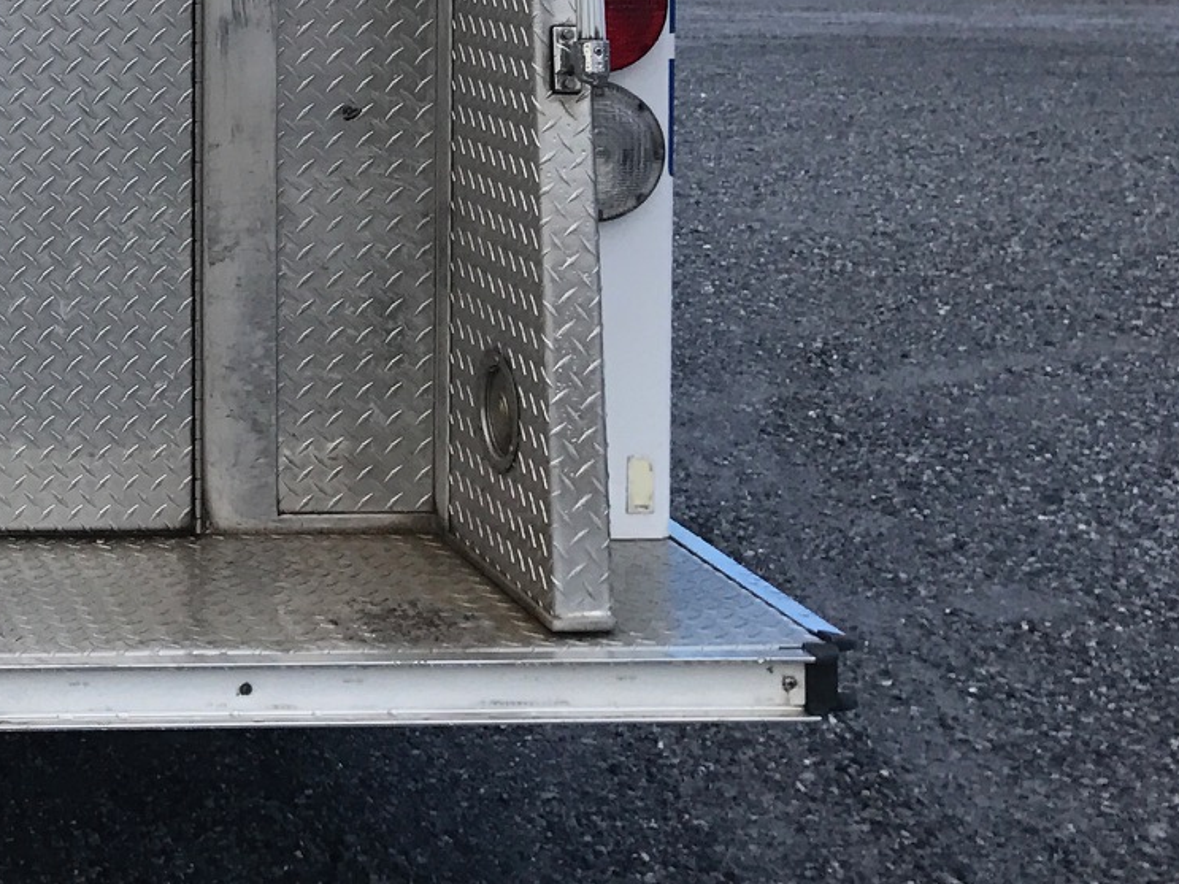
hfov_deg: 23.0
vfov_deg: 18.6
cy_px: -100
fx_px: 2588
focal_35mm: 76
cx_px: -322
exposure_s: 1/1227
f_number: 1.8
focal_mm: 3.99
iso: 20
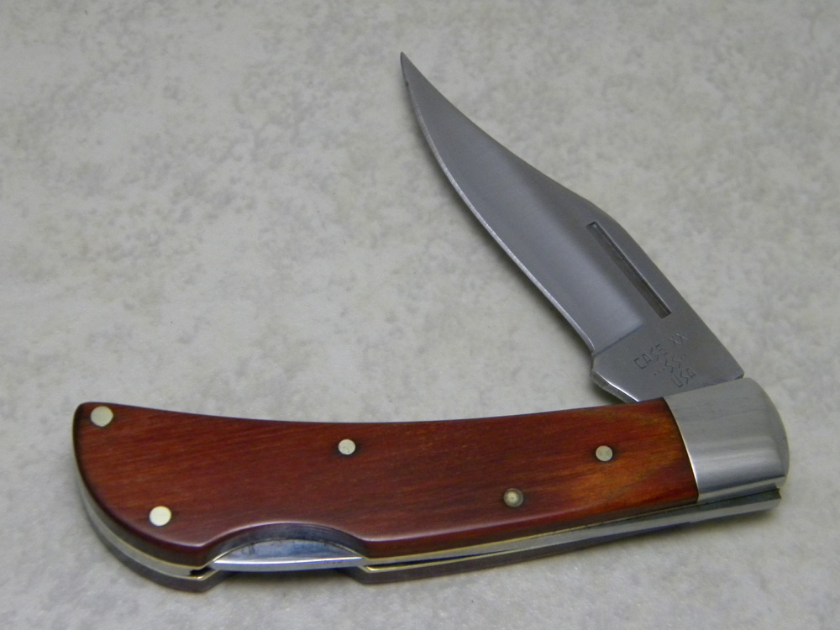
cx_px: 420
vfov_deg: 17.8
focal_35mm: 83
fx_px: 2014
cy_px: 315
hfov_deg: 23.6
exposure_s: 1/26.5
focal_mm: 15.1
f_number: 4.5
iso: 400
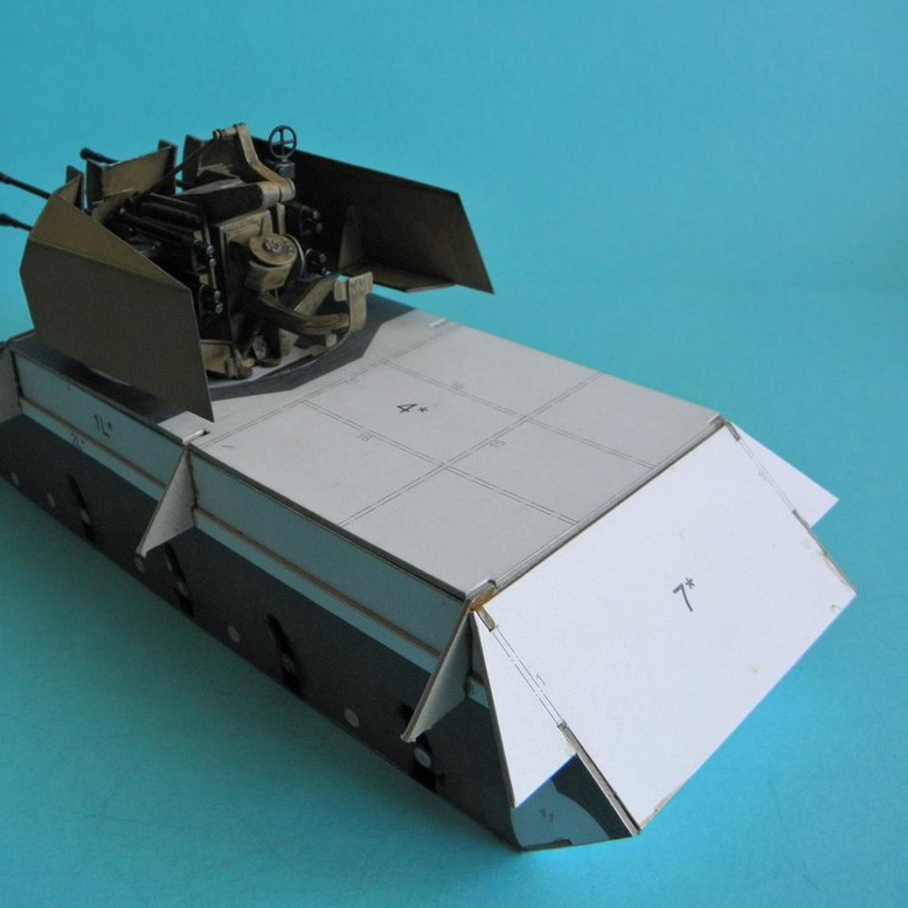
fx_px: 1009
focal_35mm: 34
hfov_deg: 48.1
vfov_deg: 48.4
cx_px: 356
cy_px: 462
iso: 200
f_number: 3.5
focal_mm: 5
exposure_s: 1/15
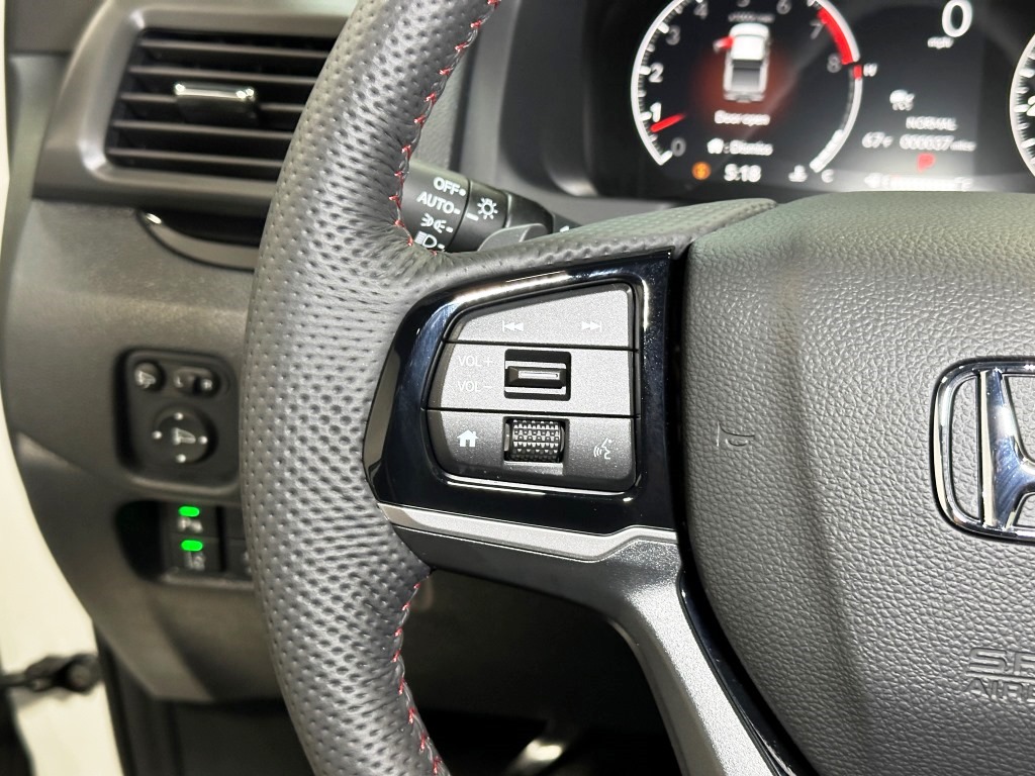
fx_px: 1435
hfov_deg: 39.7
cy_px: 388
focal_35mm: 48
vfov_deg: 30.3
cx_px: 518
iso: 500
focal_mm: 6.86
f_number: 1.78
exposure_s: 1/30
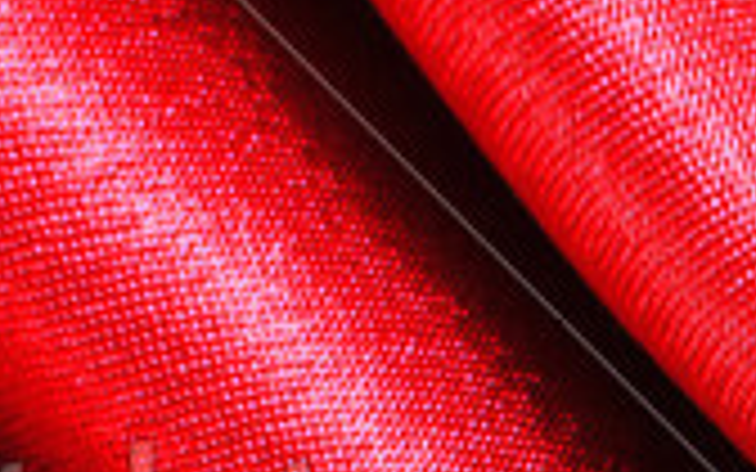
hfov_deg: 7.6
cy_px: 1414
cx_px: 1649
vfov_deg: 4.8
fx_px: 5378
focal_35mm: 261
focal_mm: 28
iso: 100
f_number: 14
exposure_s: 1/125
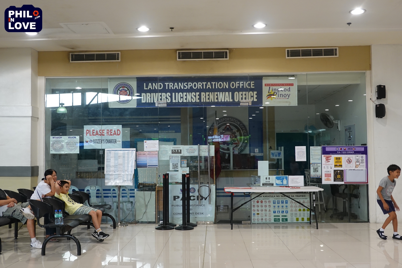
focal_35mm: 40
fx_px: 447
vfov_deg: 33.4
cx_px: 201
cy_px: 134
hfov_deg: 48.5
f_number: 4
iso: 320
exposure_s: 1/40
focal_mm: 14.69
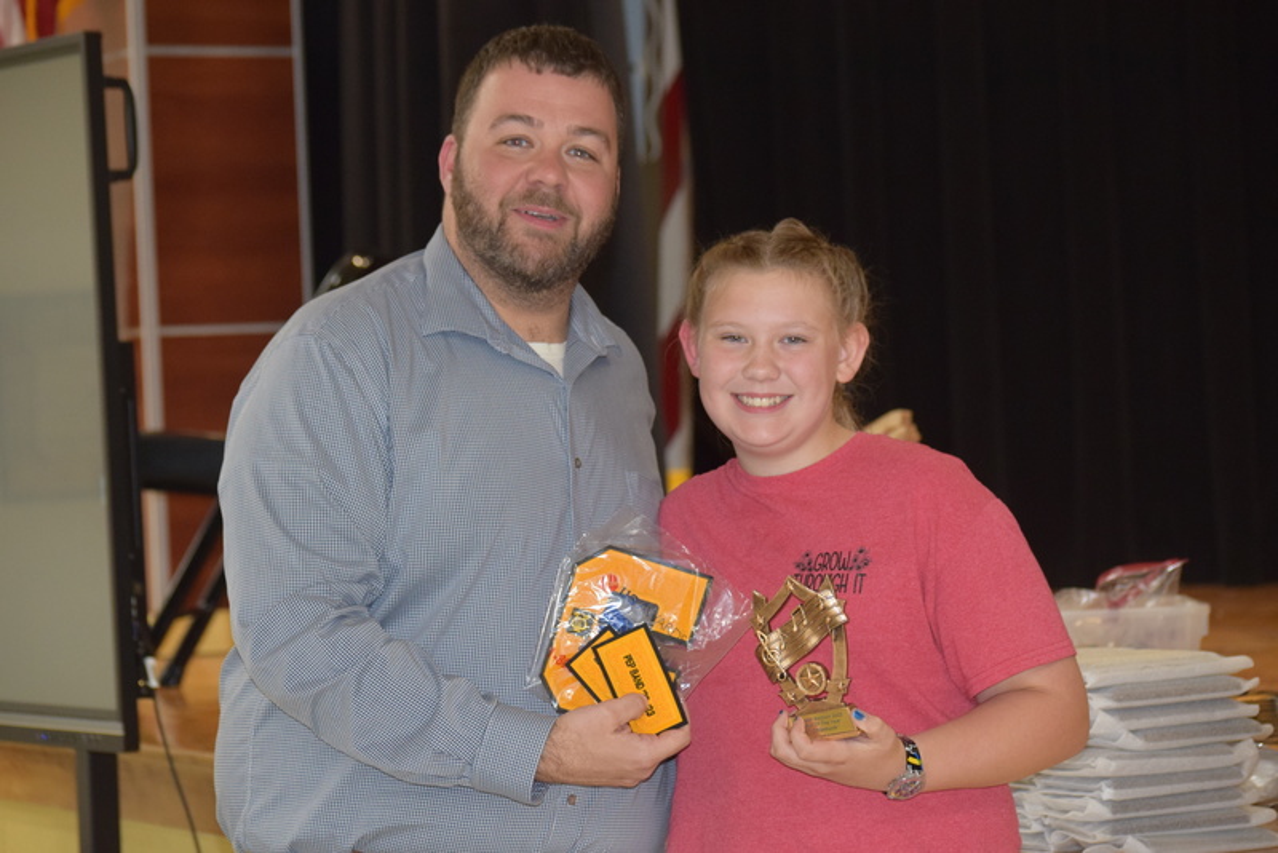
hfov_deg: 18.2
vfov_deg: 12.2
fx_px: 3995
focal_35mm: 112
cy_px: 426
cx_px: 639
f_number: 4.2
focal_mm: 75
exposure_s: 1/60
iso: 2000
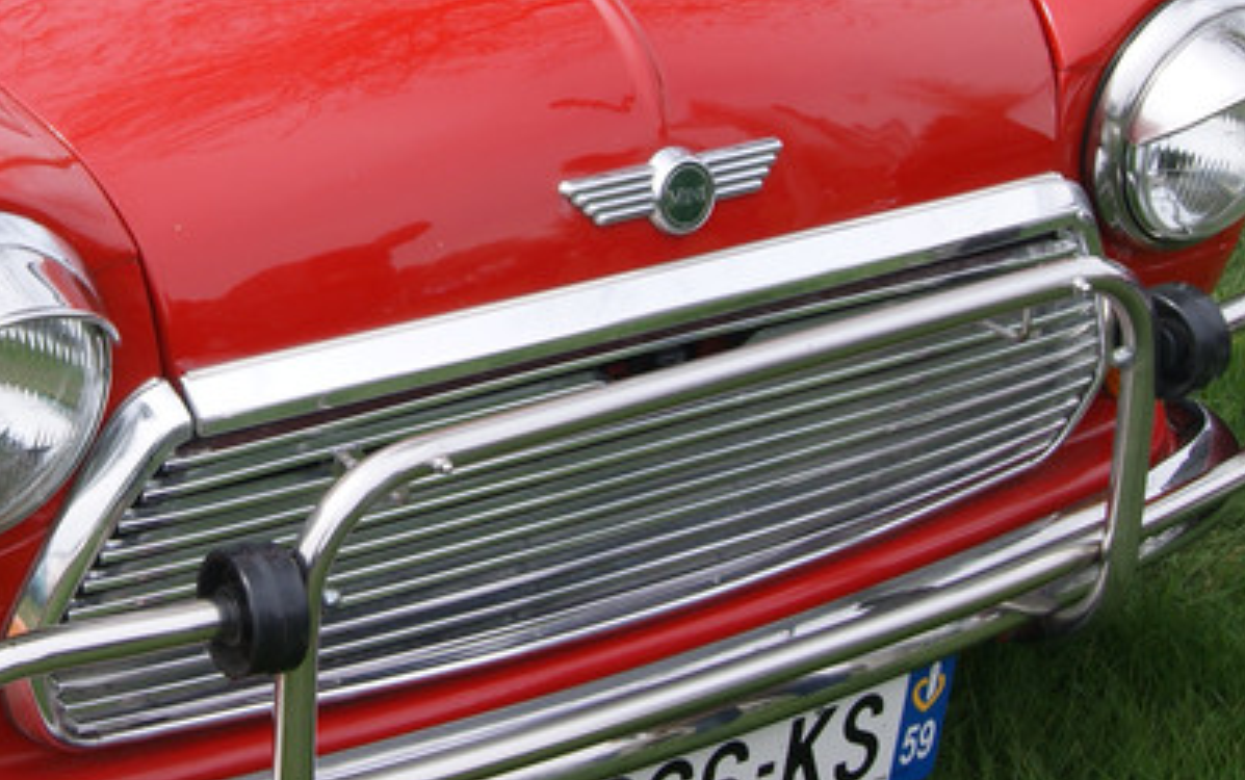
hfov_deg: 22.0
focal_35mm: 92
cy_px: 69
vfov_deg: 14.1
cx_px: 125
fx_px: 3124
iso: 100
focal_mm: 20
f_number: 10
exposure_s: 1/100
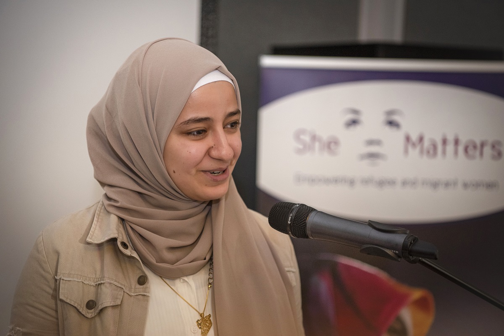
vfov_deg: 19.5
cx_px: 252
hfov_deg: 28.8
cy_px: 168
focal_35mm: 70
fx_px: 980
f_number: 2.8
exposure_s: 1/80
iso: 1600
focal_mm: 70
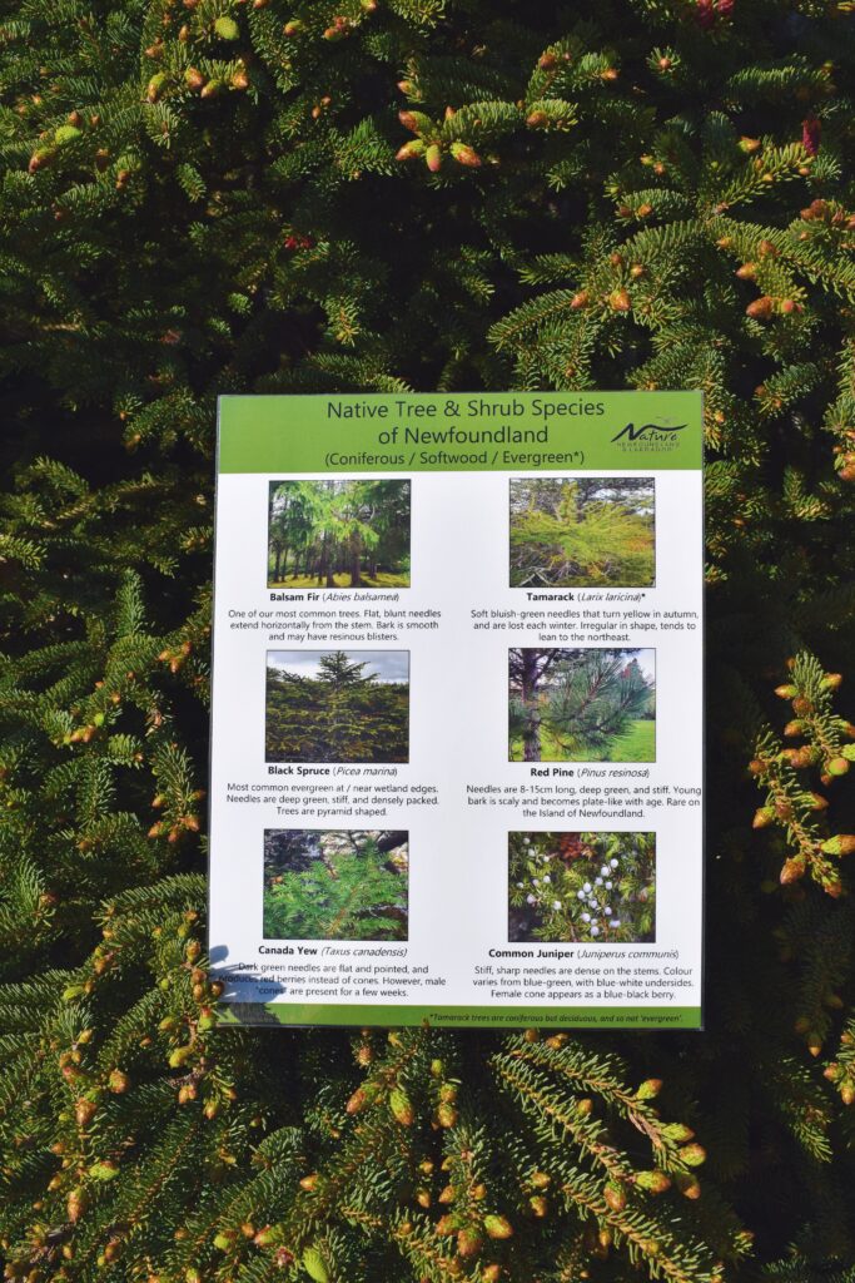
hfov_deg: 33.0
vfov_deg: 47.9
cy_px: 642
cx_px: 428
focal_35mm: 40
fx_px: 1442
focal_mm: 27
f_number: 13
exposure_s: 1/640
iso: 200
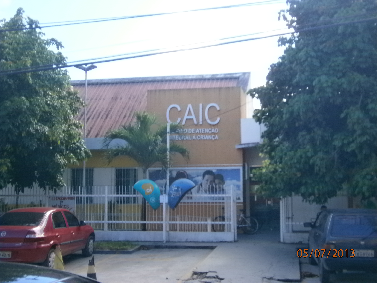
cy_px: 142
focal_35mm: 47
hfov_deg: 40.4
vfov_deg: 30.9
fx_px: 512
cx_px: 188
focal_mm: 8.3
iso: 80
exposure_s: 1/50
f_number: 9.7
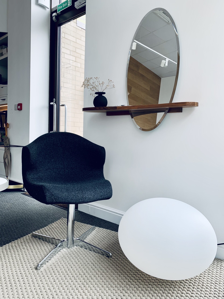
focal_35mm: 26
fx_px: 224
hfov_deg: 53.1
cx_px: 112
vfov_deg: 67.3
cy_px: 150
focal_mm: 4.25
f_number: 1.8
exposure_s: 1/122
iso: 32
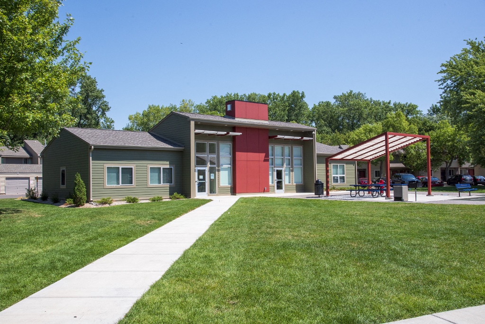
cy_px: 162
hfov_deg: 58.7
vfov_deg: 41.2
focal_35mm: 32
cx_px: 242
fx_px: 431
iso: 200
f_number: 13
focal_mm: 32
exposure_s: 1/640
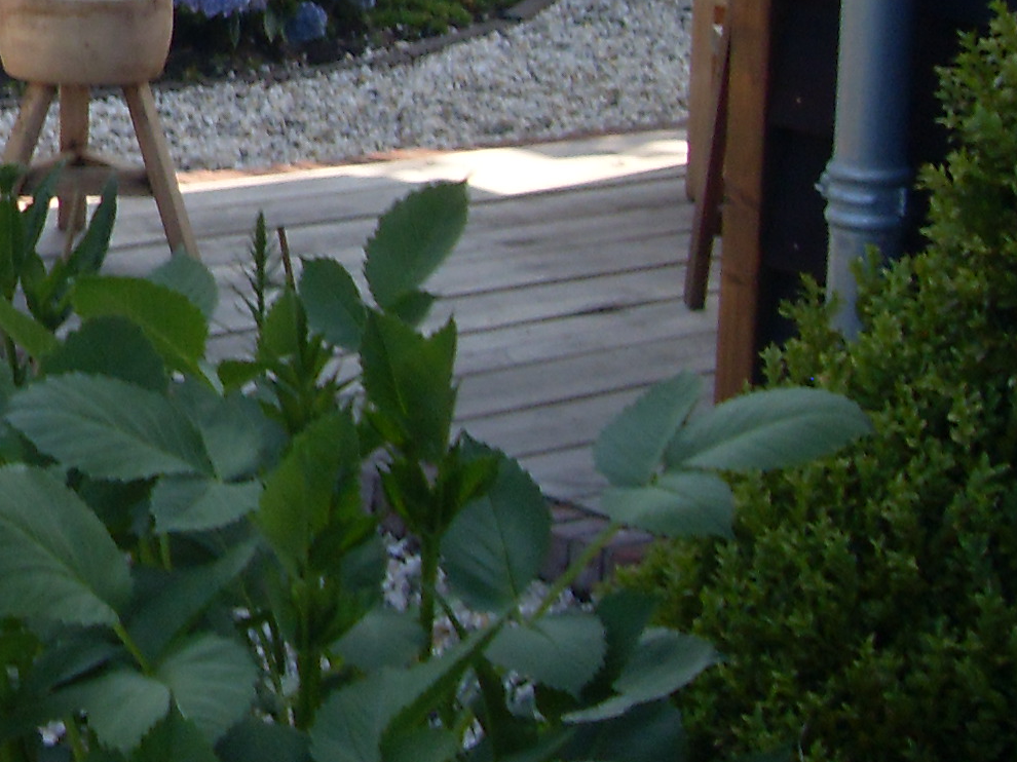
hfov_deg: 15.6
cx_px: -197
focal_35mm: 122
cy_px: -282
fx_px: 3583
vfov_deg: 11.7
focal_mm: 6.3
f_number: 7
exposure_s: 1/90
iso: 80
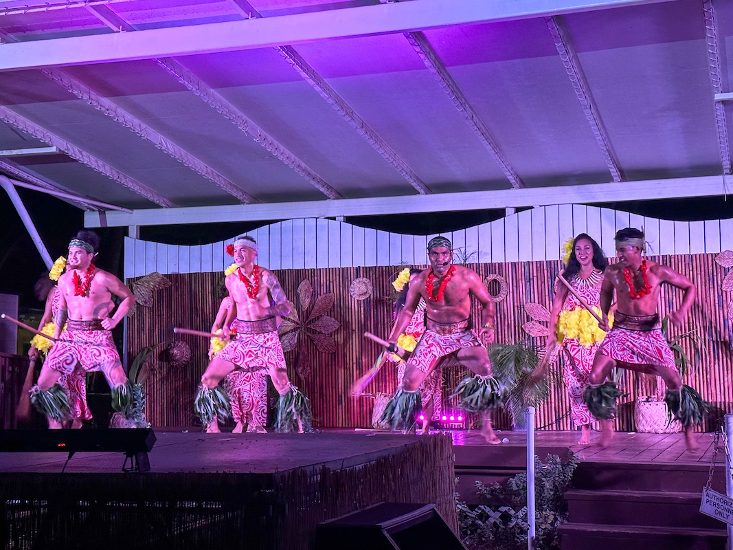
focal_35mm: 54
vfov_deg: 27.0
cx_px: 357
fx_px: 1143
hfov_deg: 35.5
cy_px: 287
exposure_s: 1/55
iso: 200
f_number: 1.8
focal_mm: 6.86
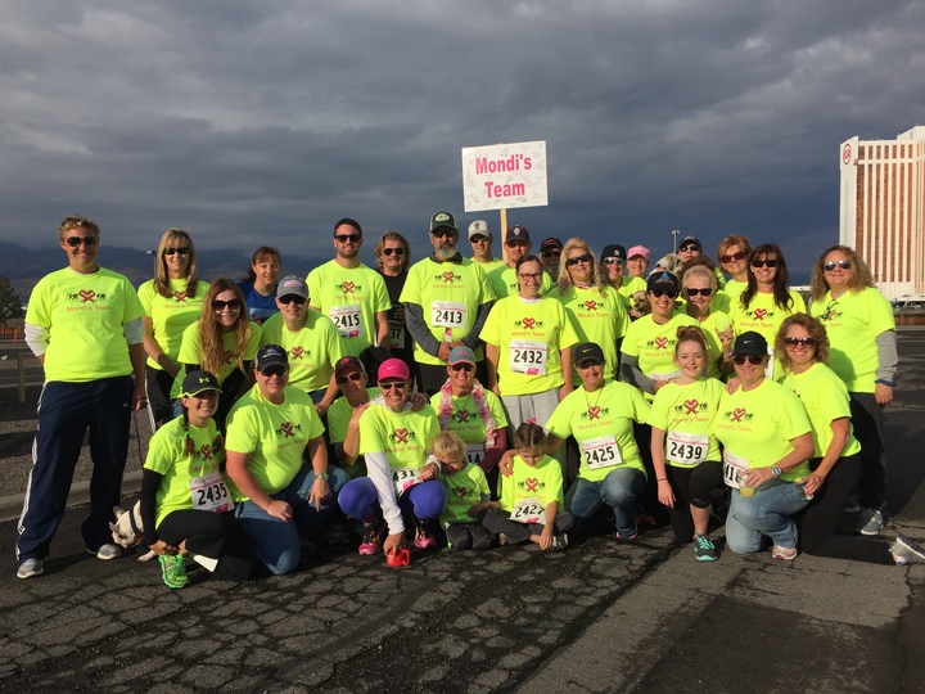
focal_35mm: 29
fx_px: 775
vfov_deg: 48.2
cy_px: 347
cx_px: 462
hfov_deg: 61.7
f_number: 2.2
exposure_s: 1/5650
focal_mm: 4.15
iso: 32
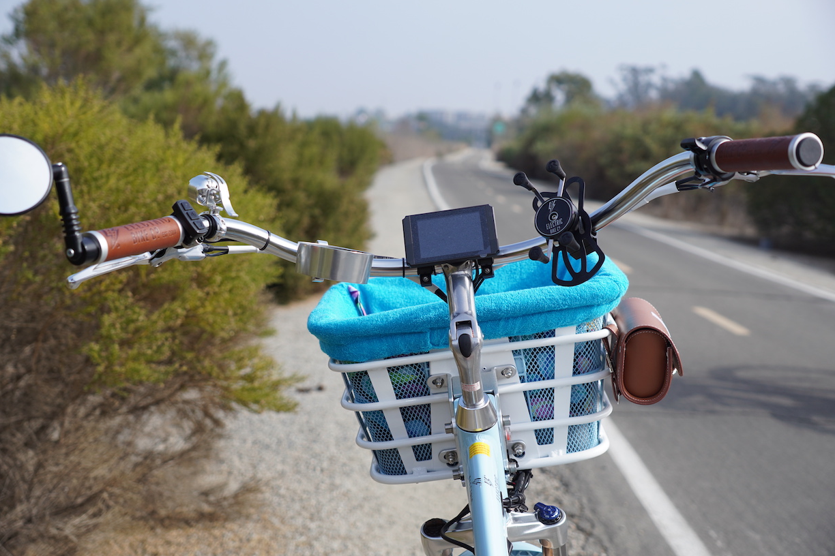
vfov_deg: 27.5
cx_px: 413
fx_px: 1136
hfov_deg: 40.3
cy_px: 277
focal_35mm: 49
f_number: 2.8
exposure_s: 1/1250
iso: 100
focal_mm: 32
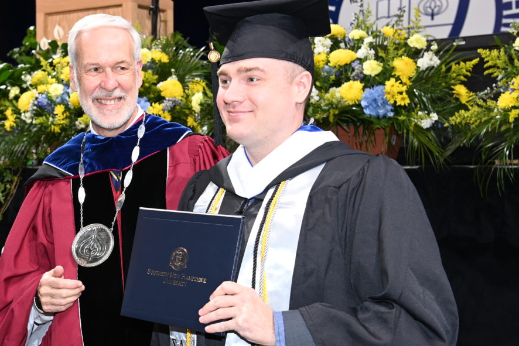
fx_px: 1125
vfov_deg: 17.5
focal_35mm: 78
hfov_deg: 25.5
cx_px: 91
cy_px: 228
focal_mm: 45
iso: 800
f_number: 5.6
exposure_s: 1/200
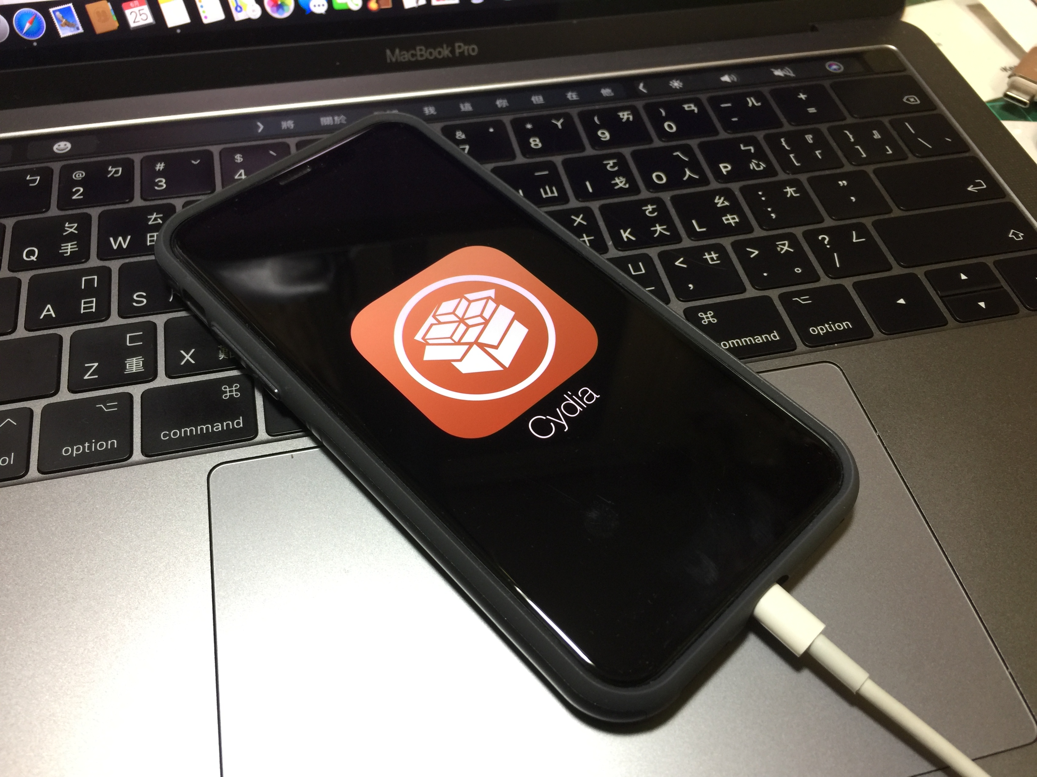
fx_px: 869
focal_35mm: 29
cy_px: 388
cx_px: 518
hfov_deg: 61.7
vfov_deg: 48.2
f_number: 2.2
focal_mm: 4.15
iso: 50
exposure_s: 1/15
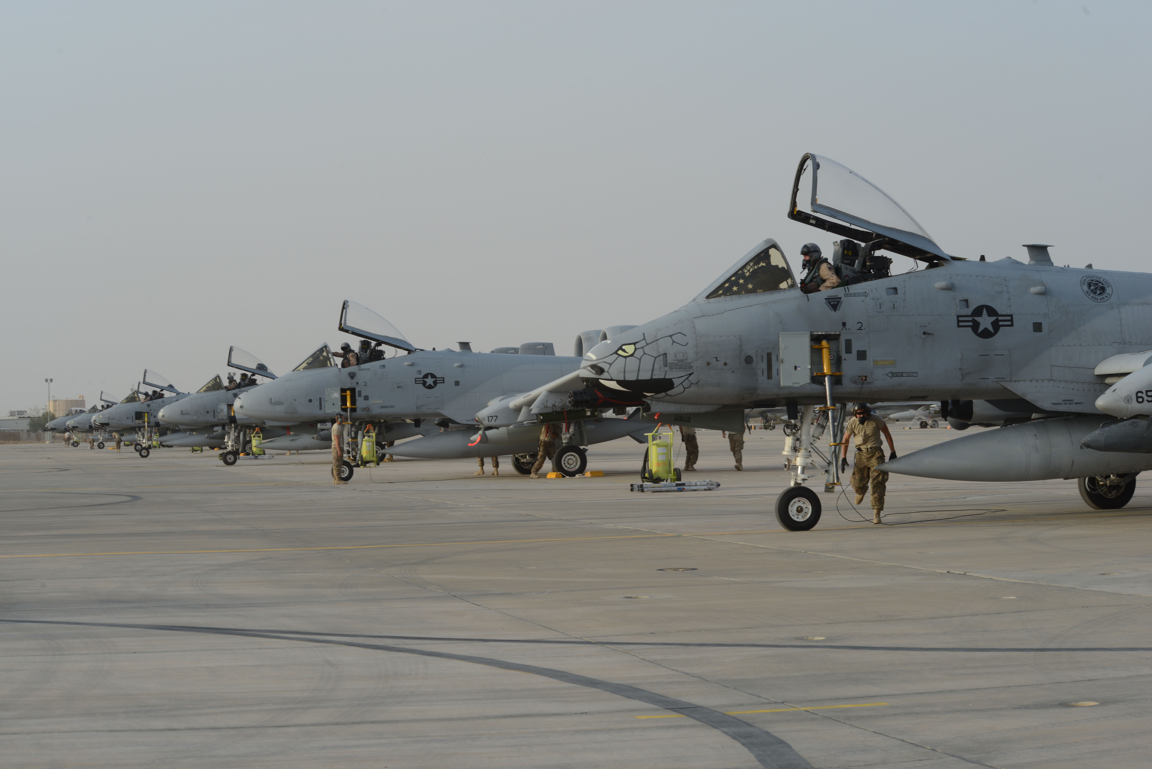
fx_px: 2561
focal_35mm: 80
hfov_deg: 25.4
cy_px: 384
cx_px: 576
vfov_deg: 17.1
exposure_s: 1/125
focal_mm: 80
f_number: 14
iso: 200
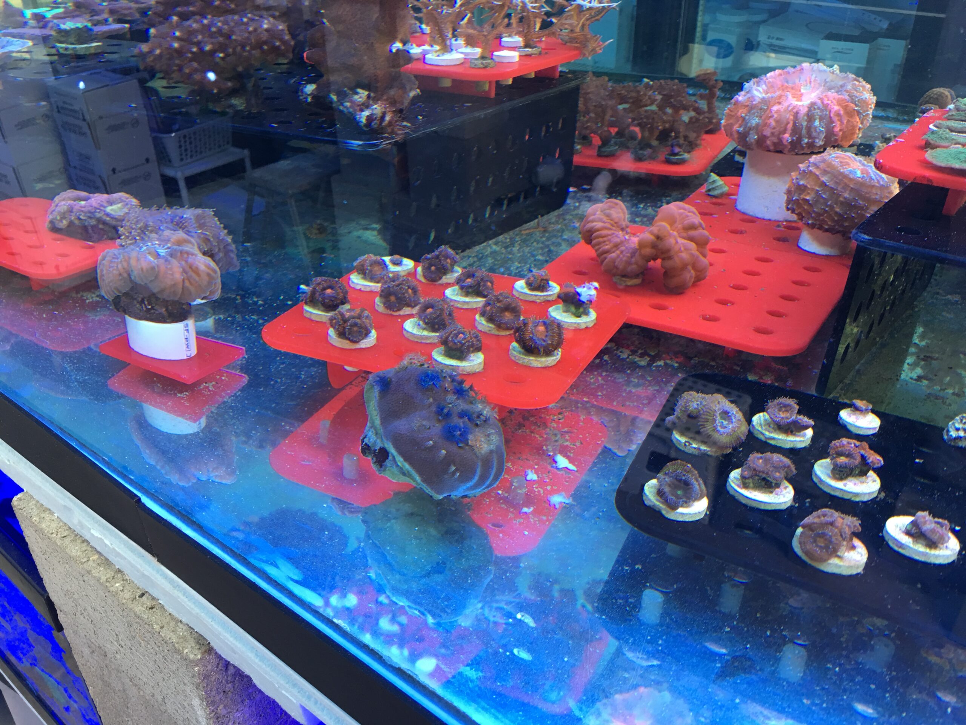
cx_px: 483
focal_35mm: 29
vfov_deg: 48.2
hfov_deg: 61.7
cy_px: 362
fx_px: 809
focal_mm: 4.15
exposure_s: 1/15
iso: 25
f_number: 2.2
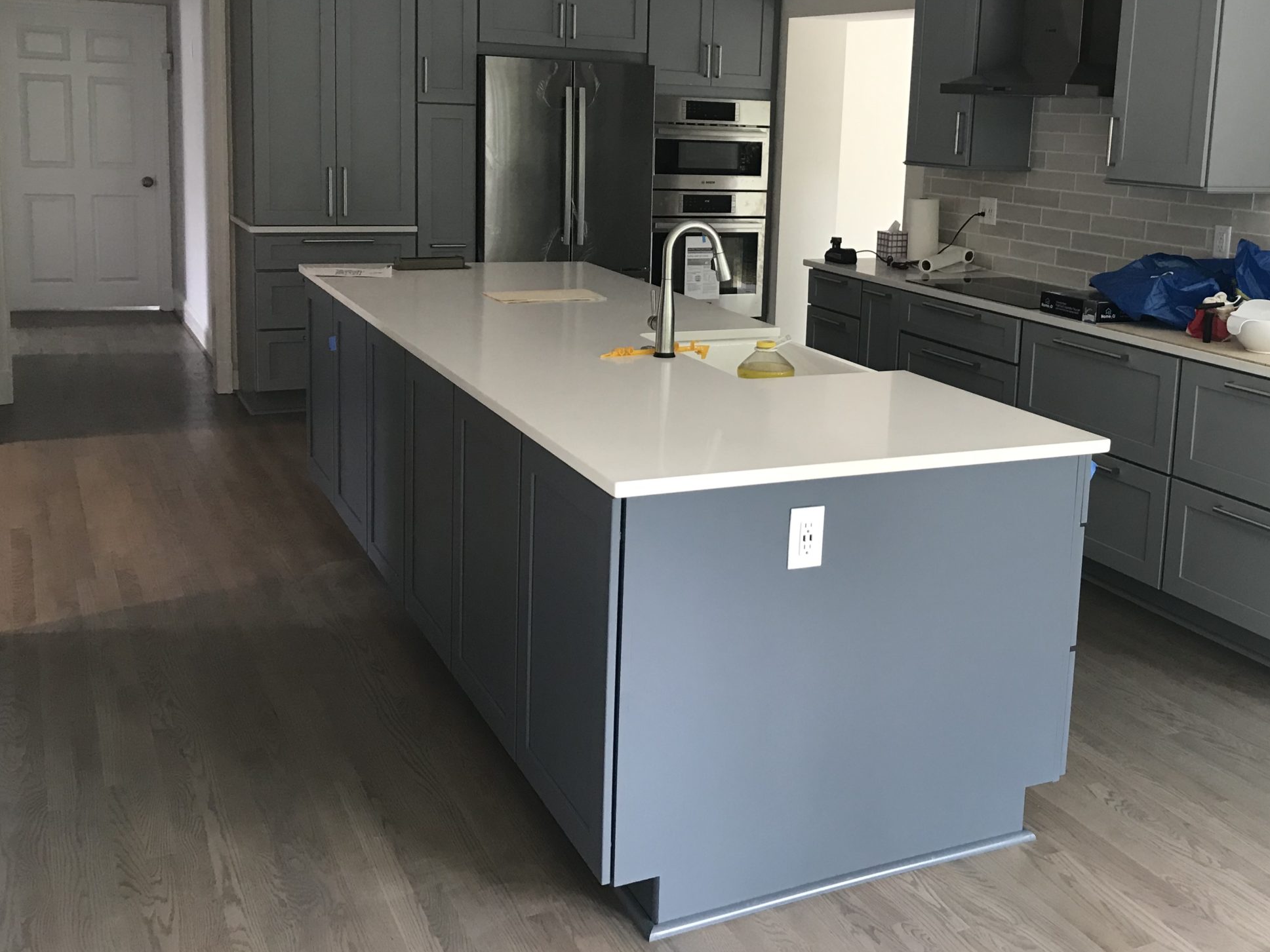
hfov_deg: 49.8
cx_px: 766
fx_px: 1358
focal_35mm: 37
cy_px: 338
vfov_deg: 38.3
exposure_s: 1/20
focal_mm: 3.99
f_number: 1.8
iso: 40
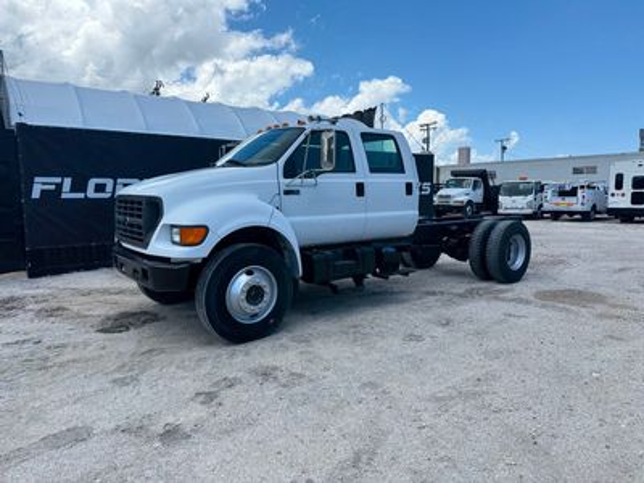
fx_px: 446
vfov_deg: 56.8
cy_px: 242
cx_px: 322
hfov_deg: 71.6
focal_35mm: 24
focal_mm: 6.76
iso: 100
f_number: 1.78
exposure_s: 1/3759
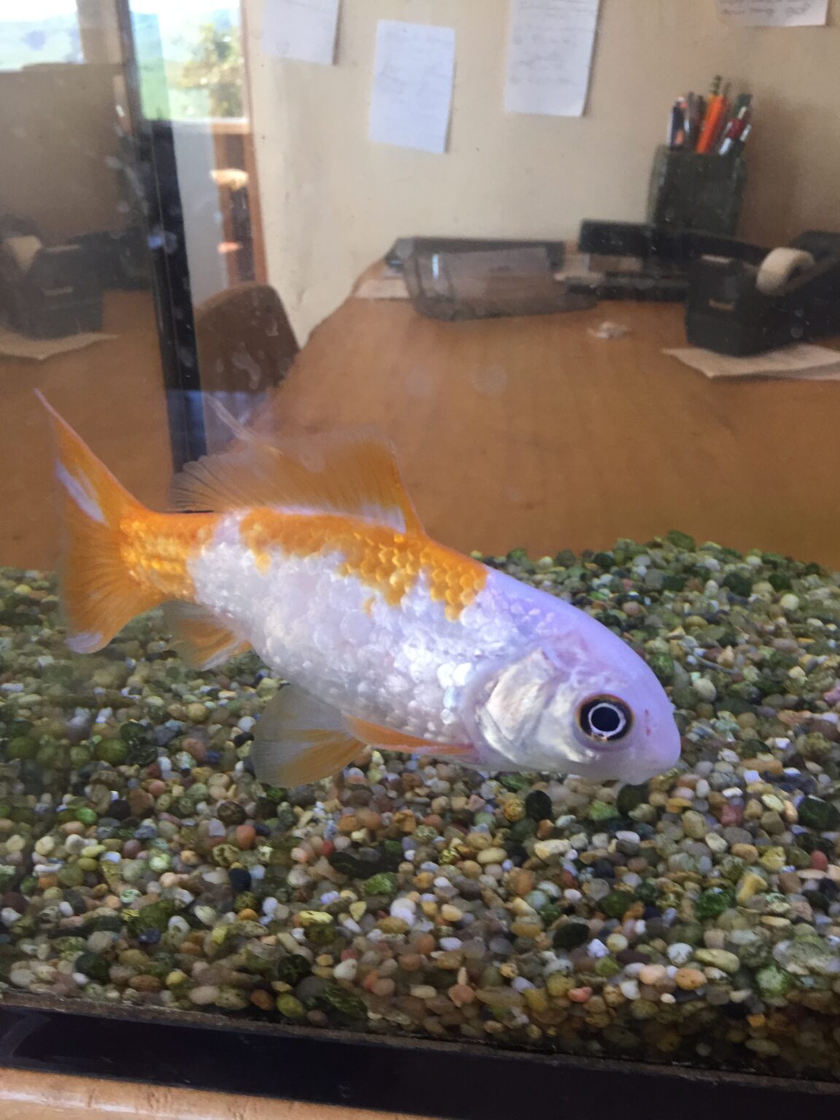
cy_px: 560
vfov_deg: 61.7
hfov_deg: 48.2
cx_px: 420
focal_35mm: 29
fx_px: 938
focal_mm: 4.15
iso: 50
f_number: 2.2
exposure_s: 1/30
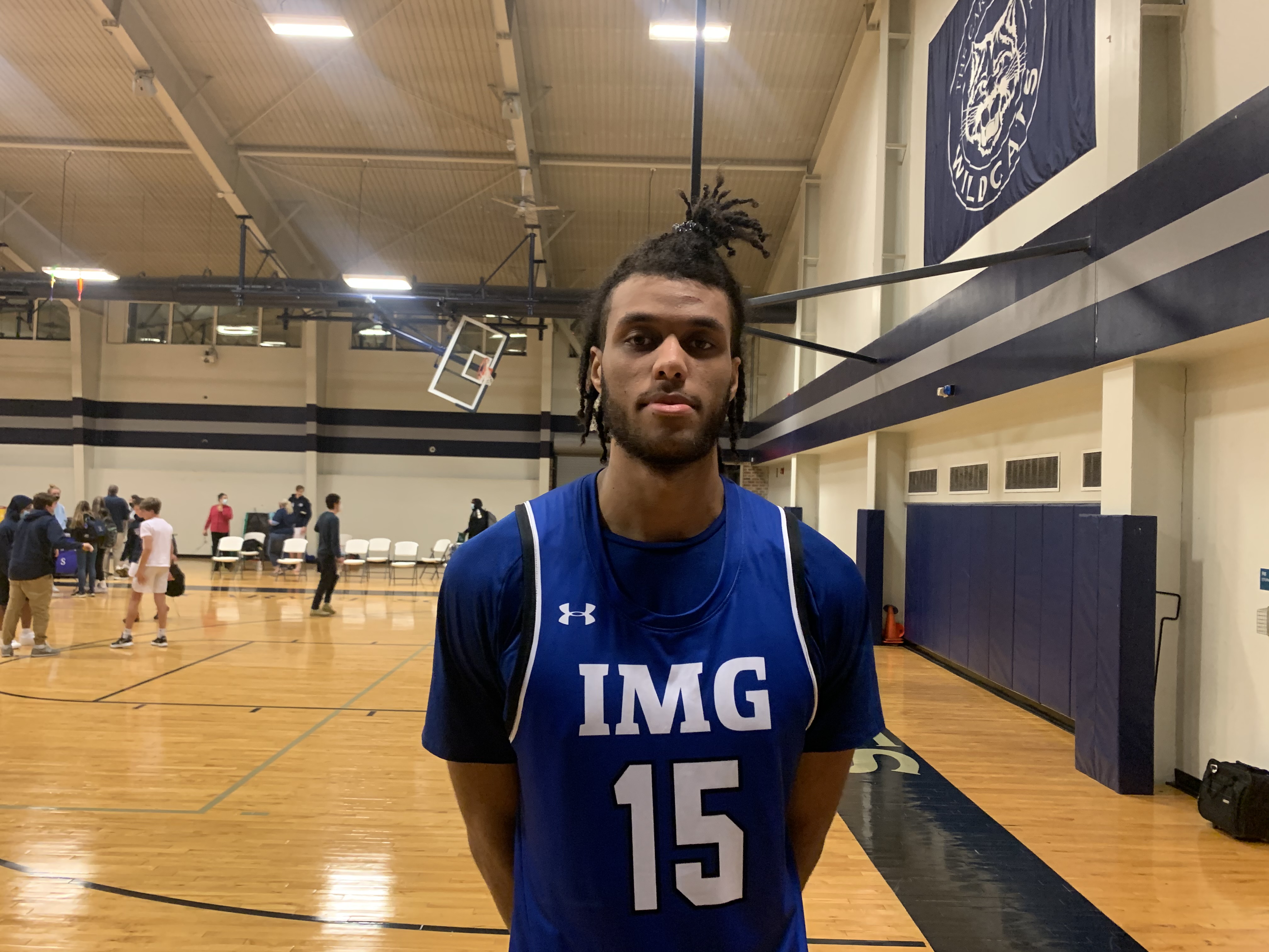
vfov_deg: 53.1
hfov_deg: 67.3
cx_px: 634
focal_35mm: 26
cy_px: 476
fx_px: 953
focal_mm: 4.25
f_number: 1.8
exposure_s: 1/40
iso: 320
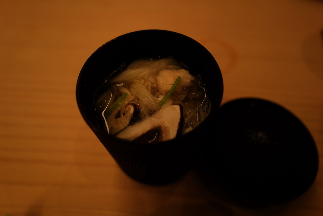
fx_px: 251
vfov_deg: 46.4
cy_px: 108
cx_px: 162
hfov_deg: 65.5
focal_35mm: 28
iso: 800
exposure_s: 1/200
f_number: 4.5
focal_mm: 28
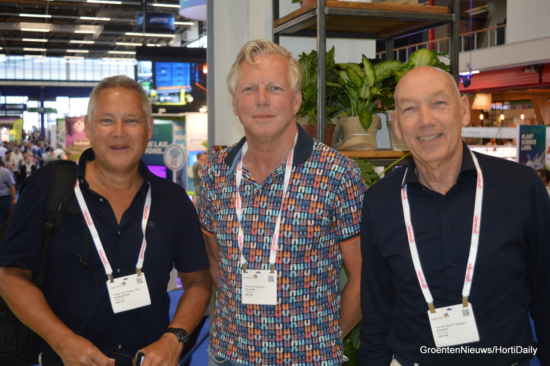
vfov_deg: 29.8
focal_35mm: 45
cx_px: 275
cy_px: 183
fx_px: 687
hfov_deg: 43.6
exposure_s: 1/60
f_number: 4.5
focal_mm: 30
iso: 450
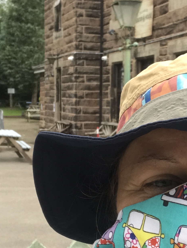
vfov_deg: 24.3
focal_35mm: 80
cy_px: 168
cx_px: 129
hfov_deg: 18.4
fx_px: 576
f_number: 2.2
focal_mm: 2.87
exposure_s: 1/118
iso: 25
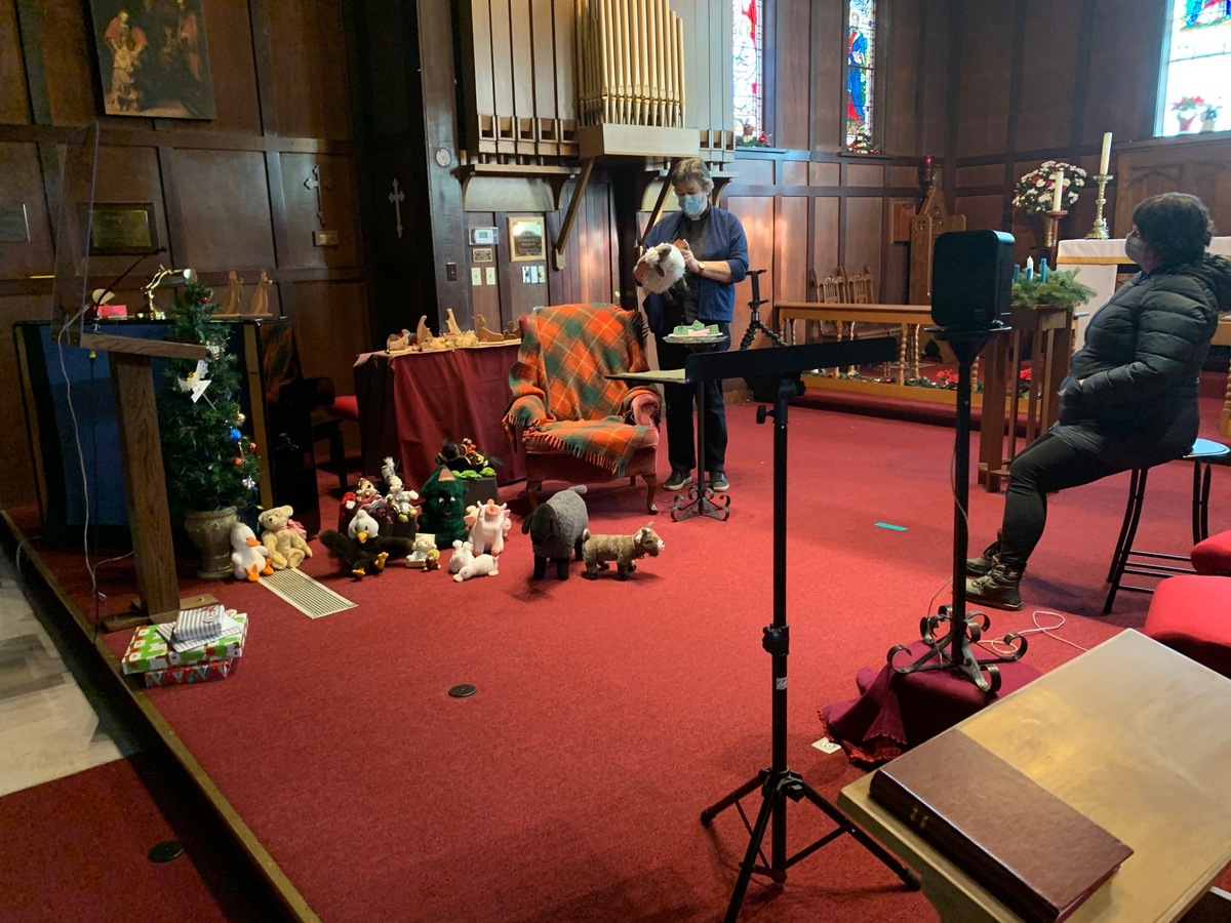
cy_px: 462
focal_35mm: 26
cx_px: 616
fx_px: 925
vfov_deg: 53.1
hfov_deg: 67.3
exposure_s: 1/30
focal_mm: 4.25
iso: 500
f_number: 1.8
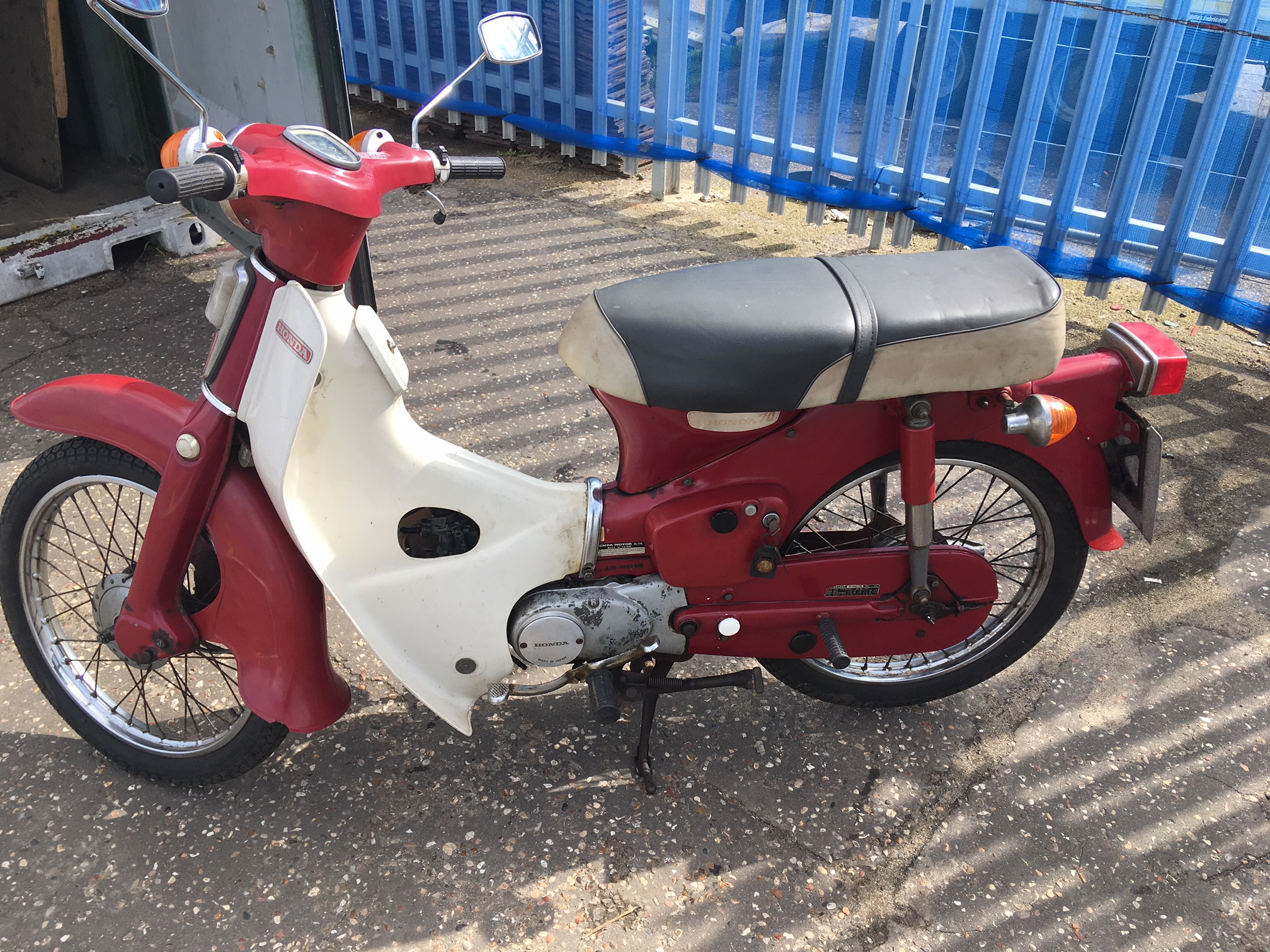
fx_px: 1064
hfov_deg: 61.7
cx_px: 635
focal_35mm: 29
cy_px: 476
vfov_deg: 48.2
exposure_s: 1/651
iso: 25
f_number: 2.2
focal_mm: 4.15
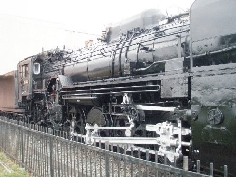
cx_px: 118
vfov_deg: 37.7
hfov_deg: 49.0
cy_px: 88
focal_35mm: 38
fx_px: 259
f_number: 3.5
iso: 800
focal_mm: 6.7
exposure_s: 1/200
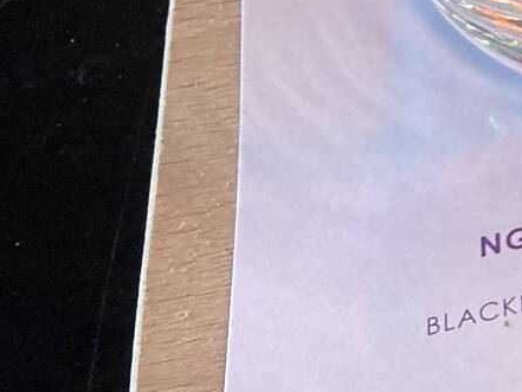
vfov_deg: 10.9
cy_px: -332
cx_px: 1181
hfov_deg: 12.7
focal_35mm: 127
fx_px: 1916
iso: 200
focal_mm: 3.99
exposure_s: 1/50
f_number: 1.8
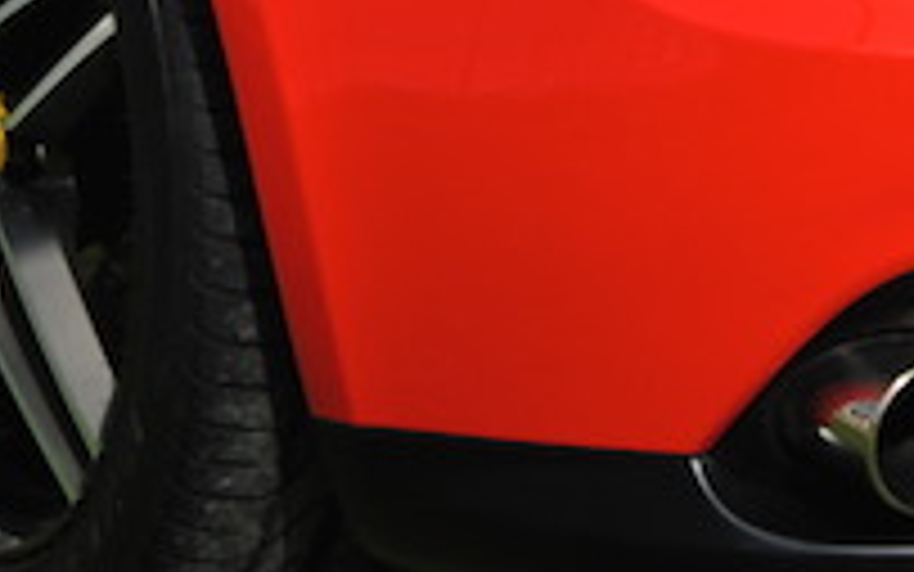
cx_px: 752
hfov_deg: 8.7
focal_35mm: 241
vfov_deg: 5.4
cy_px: -263
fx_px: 6005
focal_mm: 32
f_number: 9
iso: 100
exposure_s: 1/320
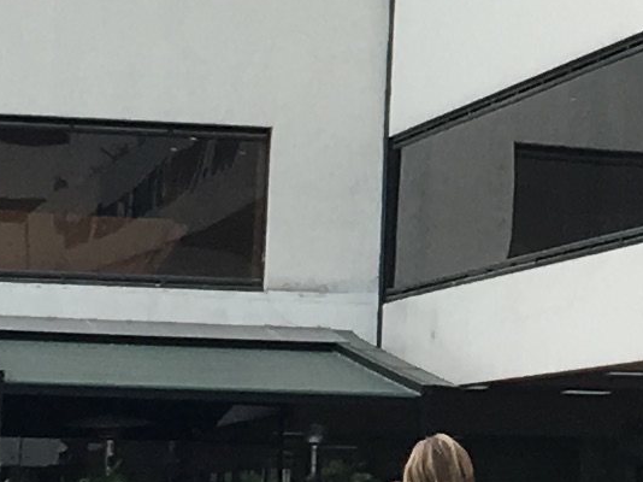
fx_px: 4066
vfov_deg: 6.8
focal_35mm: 219
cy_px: 34
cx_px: 849
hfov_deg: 8.9
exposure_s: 1/905
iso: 25
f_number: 2.2
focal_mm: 4.15
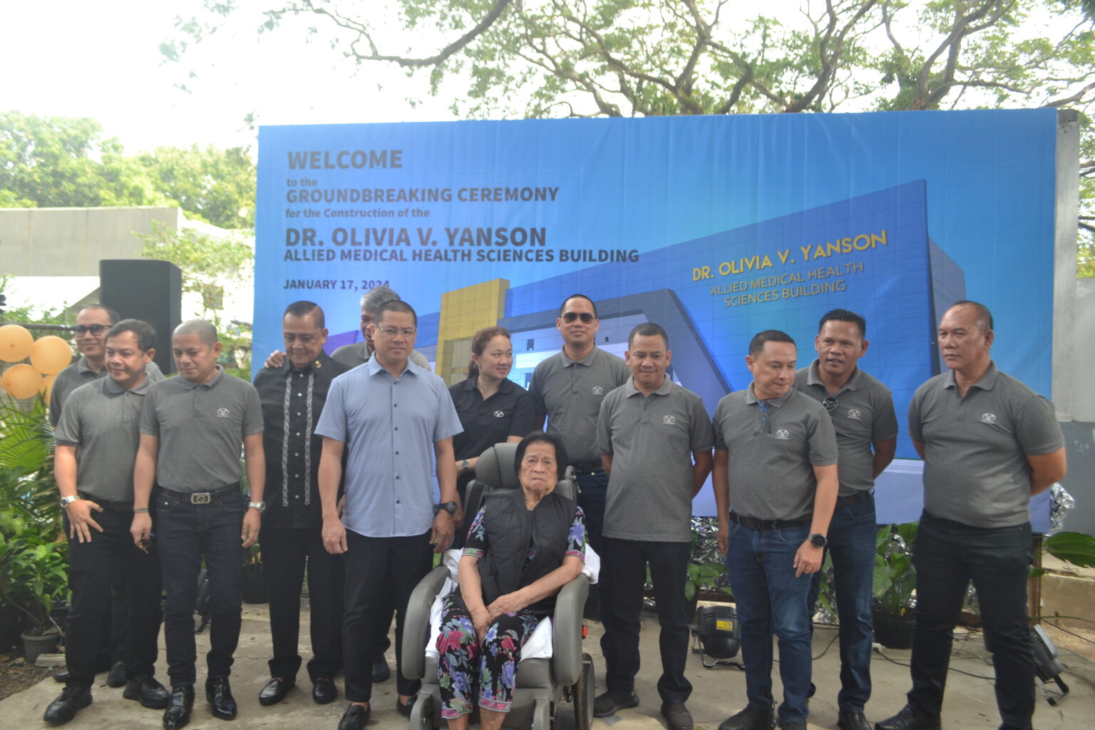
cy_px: 365
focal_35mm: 27
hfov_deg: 67.4
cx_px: 548
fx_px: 821
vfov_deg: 47.9
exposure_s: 1/125
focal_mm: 18
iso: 250
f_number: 5.6
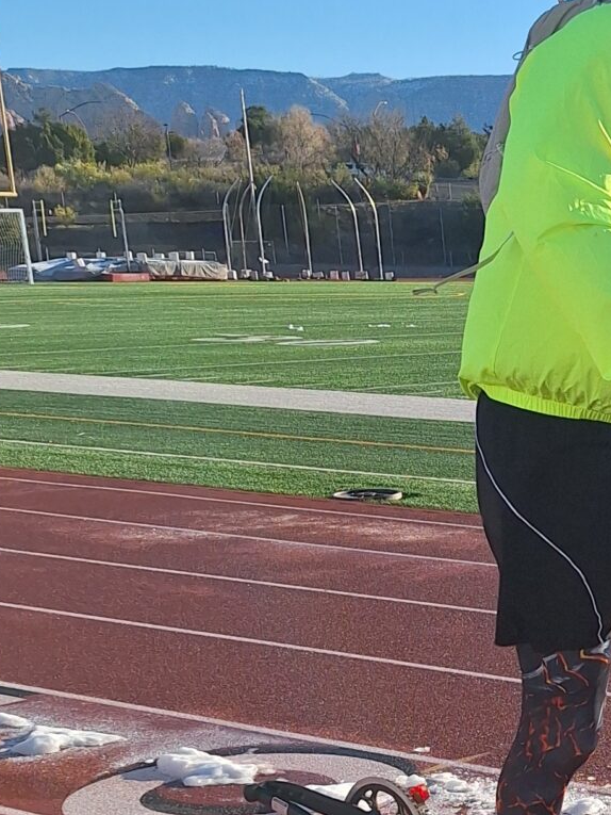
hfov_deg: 17.0
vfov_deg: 24.4
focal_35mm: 77
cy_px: 782
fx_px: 1812
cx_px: 955
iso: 40
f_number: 1.8
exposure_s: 1/2252
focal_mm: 5.54
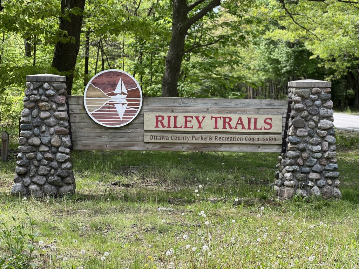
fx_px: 799
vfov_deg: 19.1
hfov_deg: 25.3
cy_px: 134
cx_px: 180
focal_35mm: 77
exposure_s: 1/121
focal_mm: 9
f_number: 2.8
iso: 25
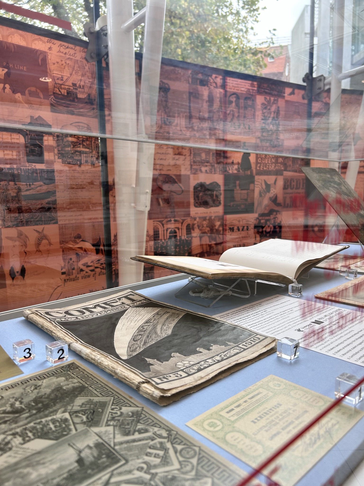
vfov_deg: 67.3
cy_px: 243
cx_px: 182
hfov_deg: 53.1
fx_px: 365
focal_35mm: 26
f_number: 1.5
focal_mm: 5.7
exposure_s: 1/100
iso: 40
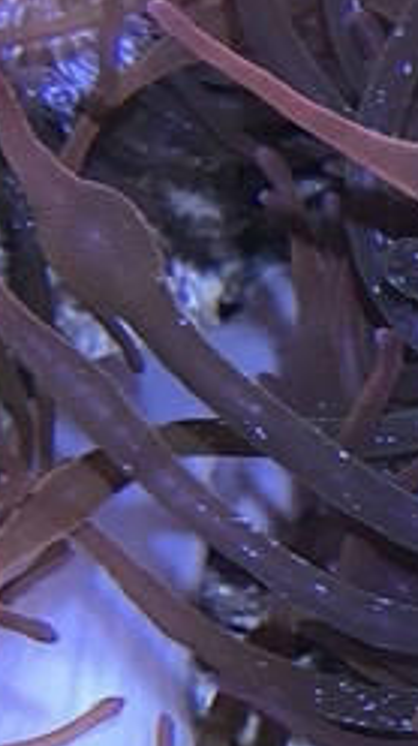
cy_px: 517
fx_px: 2450
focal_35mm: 124
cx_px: 899
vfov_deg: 17.3
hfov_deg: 9.0
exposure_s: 1/30
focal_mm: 3.99
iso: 25
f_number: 1.8
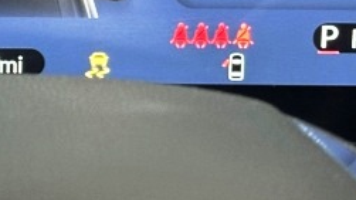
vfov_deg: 5.7
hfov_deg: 10.0
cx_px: -14
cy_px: -78
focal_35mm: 213
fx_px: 2010
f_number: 1.78
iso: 320
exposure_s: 1/40
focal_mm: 6.86
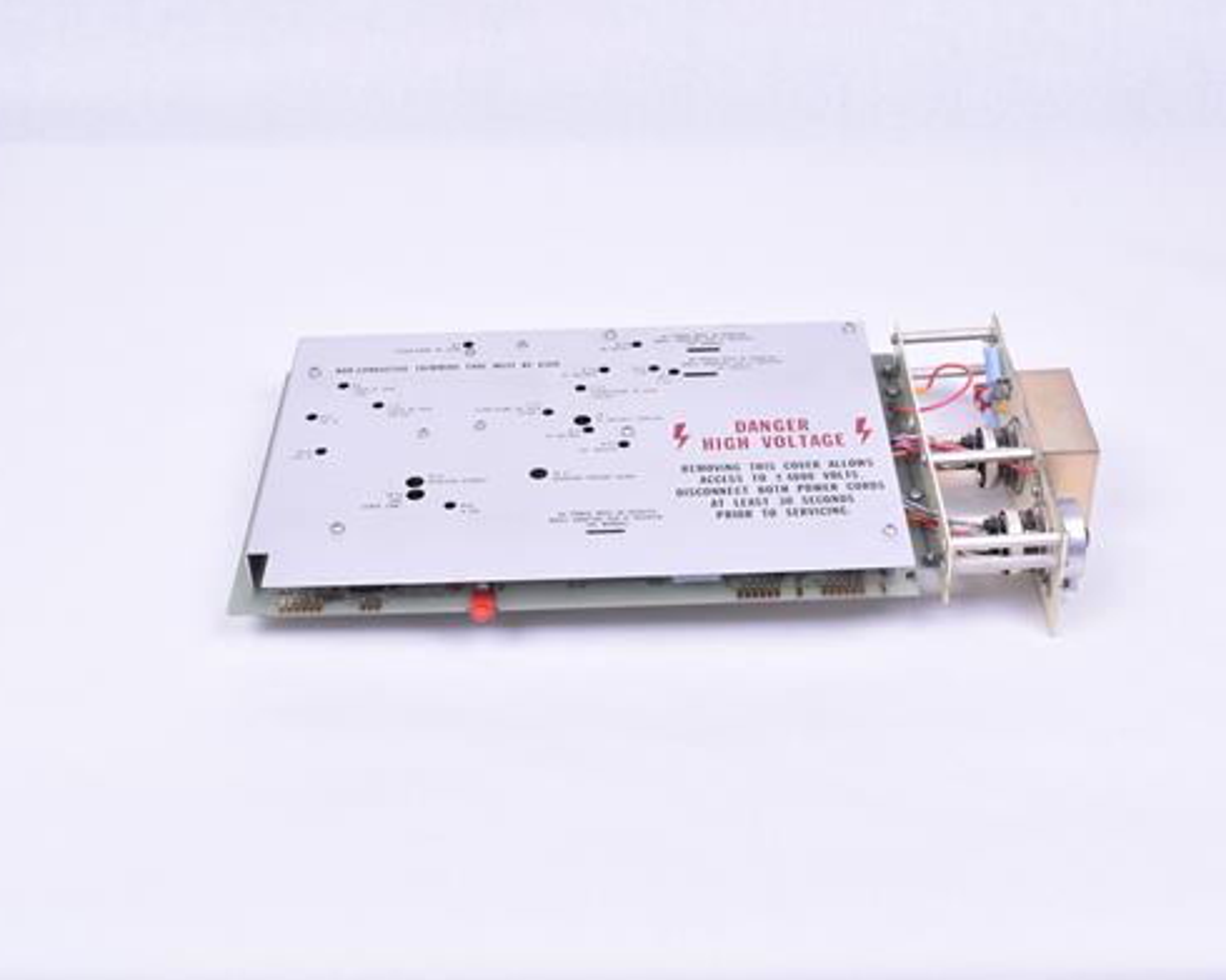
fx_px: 1690
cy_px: 488
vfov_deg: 32.4
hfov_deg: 39.8
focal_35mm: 47
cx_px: 676
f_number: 11
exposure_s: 1/200
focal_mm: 27
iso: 200
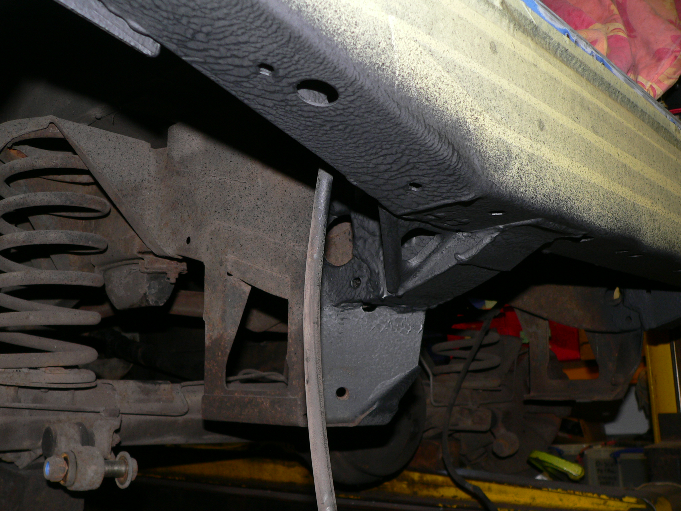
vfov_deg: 39.7
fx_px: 708
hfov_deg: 51.4
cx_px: 340
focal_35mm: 36
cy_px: 256
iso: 100
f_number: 2.8
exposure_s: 1/60
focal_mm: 6
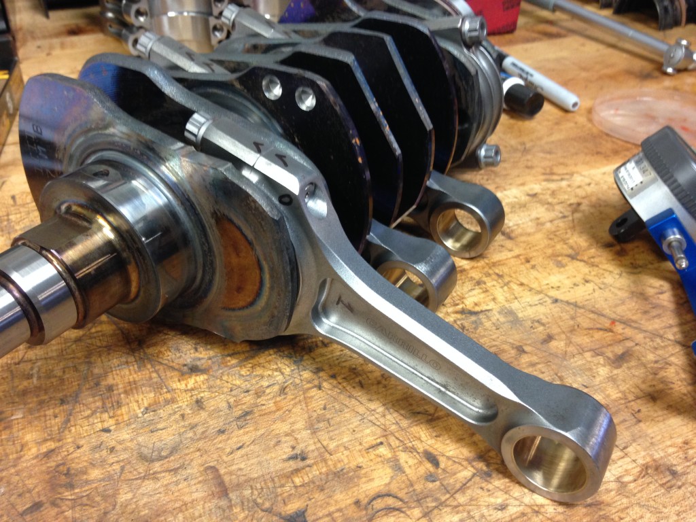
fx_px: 664
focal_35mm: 33
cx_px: 348
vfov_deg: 42.9
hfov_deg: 55.4
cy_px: 261
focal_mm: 4.12
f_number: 2.4
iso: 160
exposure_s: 1/20
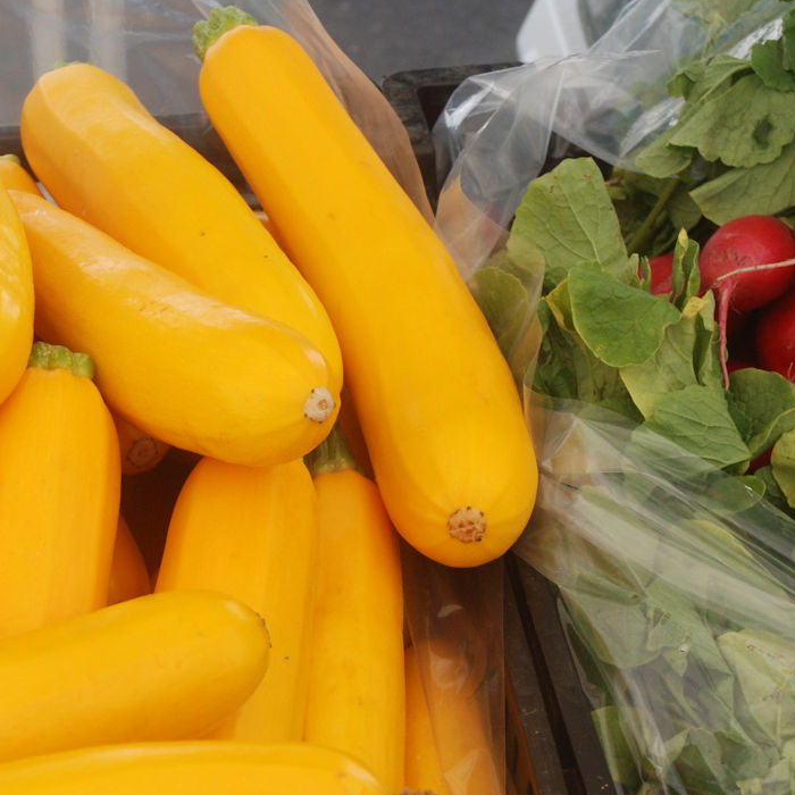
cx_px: 216
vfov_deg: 18.6
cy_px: 563
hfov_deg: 18.6
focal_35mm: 93
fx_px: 2416
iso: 400
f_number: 8
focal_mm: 34
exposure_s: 1/250
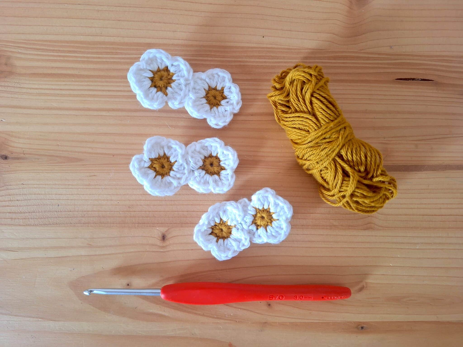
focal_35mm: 23
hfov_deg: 73.9
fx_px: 308
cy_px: 174
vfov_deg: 58.9
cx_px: 232
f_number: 1.8
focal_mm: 5.54
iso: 160
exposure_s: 1/40
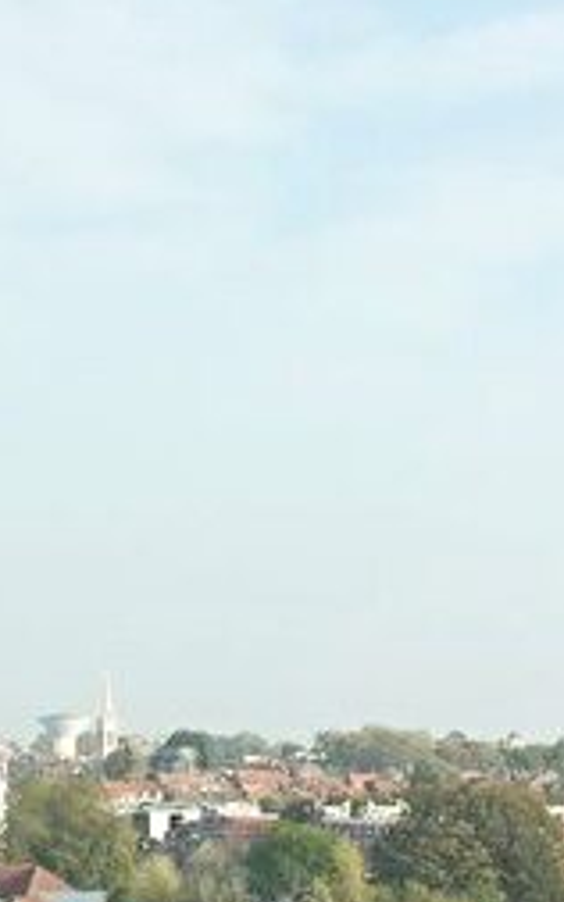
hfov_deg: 15.3
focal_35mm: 85
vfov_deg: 24.1
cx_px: 129
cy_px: 693
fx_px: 2092
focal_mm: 4.15
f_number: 2.2
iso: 32
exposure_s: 1/964
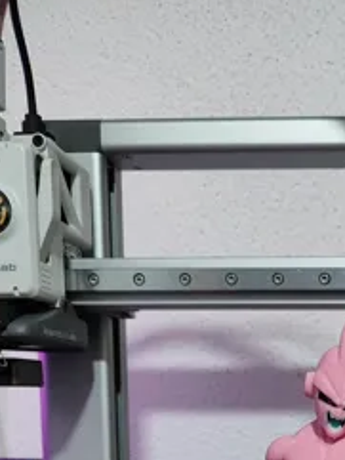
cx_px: 343
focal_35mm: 53
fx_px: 704
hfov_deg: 26.1
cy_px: 493
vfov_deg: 32.3
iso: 1434
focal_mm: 5.89
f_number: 1.89
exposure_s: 1/33
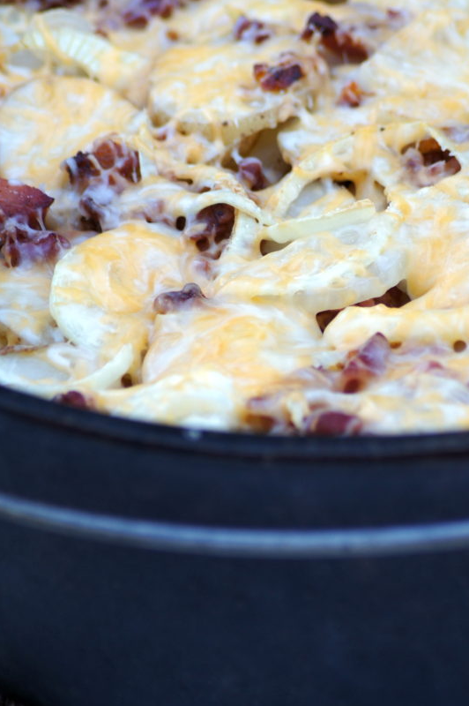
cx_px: 307
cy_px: 324
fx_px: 3817
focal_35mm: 195
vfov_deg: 10.6
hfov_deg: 7.0
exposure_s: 1/160
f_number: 4
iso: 160
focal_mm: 90
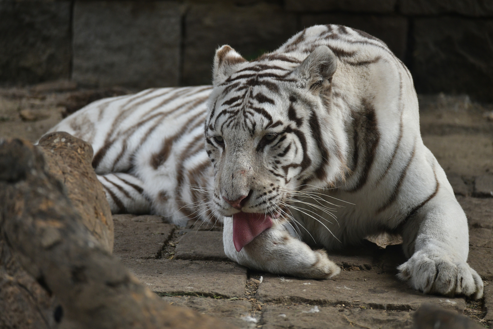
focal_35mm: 240
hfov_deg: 8.6
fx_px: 3286
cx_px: 246
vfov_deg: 5.7
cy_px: 164
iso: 1100
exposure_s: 1/640
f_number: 5.6
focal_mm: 240
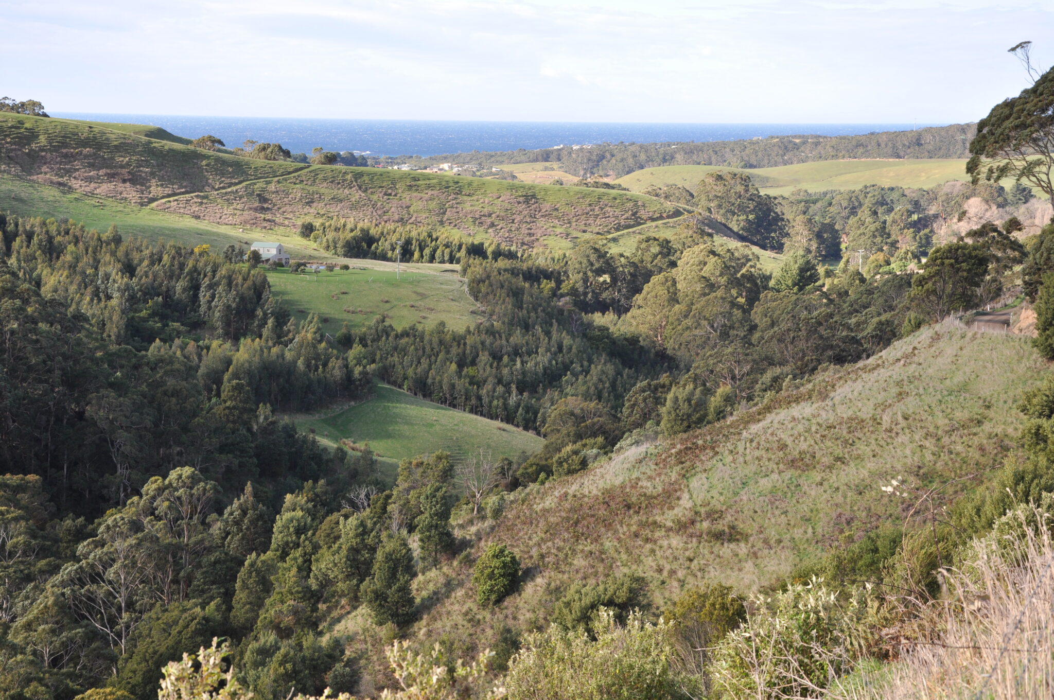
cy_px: 350
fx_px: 1974
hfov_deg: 29.9
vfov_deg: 20.1
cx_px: 527
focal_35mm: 68
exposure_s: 1/200
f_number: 8
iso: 200
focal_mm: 45
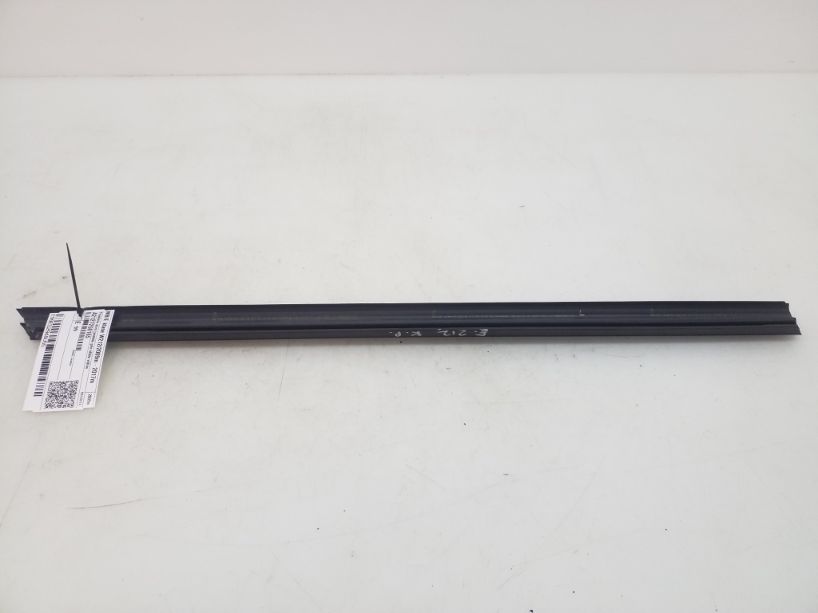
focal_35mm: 27
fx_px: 638
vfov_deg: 51.4
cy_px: 306
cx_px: 409
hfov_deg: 65.3
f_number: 1.9
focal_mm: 3.6
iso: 80
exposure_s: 1/50
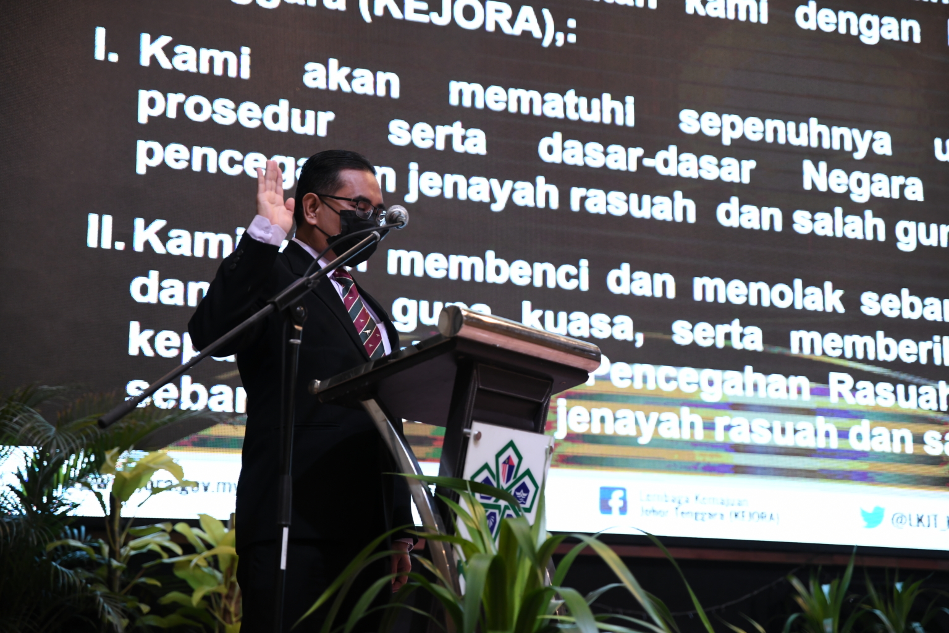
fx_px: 1845
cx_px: 474
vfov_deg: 19.5
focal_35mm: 70
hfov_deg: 28.8
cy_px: 316
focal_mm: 70
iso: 1600
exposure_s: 1/250
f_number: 2.8
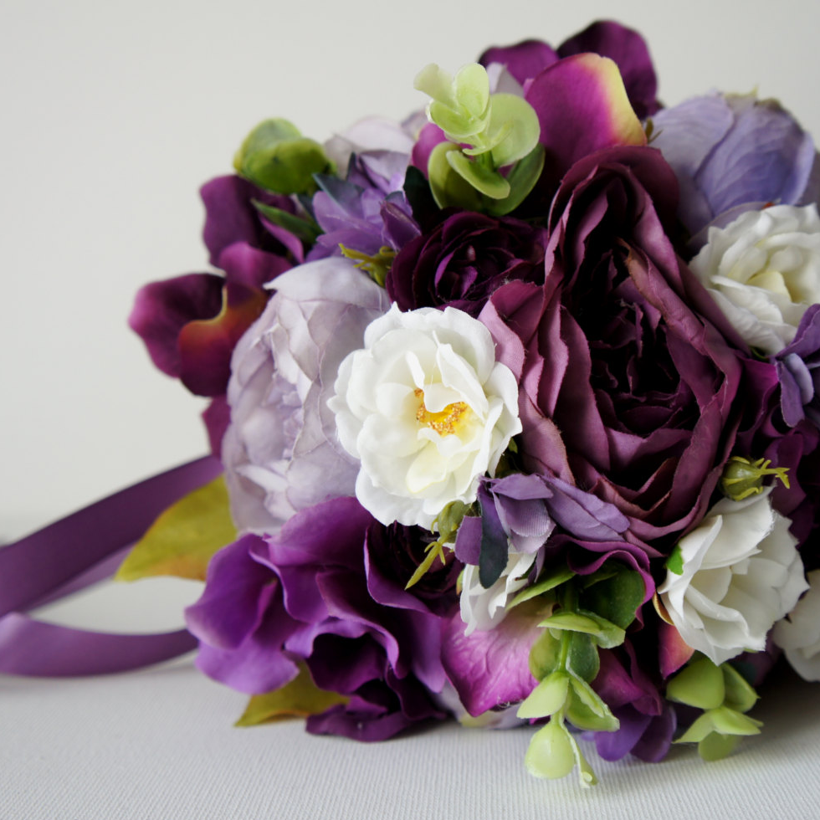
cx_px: 472
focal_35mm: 53
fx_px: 1411
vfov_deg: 32.4
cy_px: 411
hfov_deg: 32.3
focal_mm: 27
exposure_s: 1/50
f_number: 4.5
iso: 200
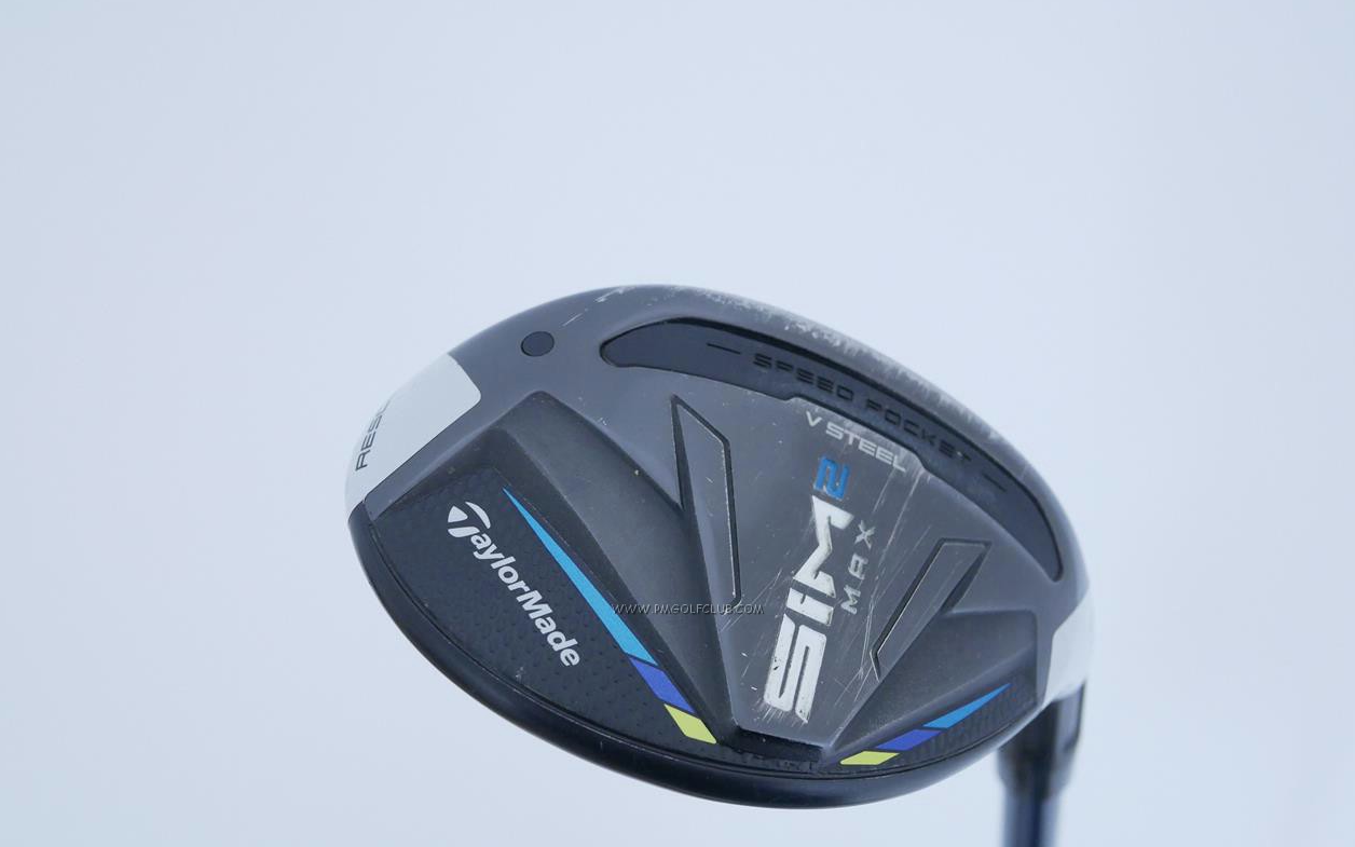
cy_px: 511
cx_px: 688
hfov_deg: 37.5
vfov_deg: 23.9
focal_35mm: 54
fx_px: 1994
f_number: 4.5
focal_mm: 25
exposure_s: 1/60
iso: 1600
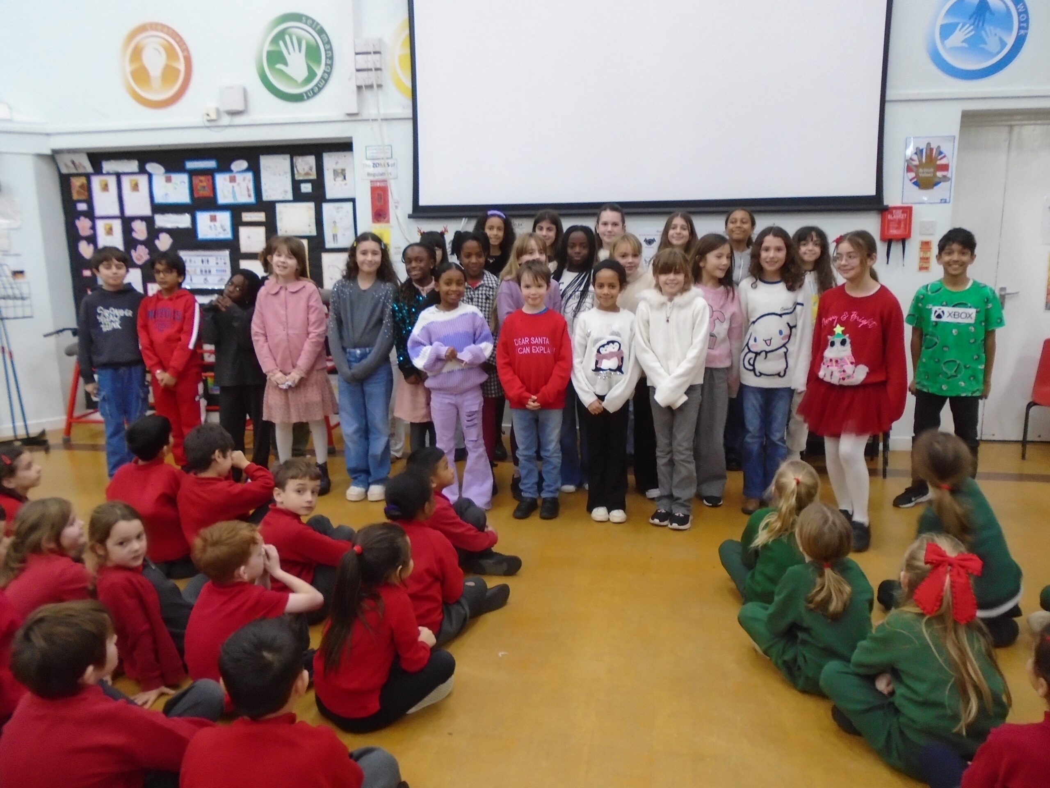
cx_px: 525
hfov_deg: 67.3
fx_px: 789
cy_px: 394
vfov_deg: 53.1
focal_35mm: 26
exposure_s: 1/25
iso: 400
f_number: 3.2
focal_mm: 4.6
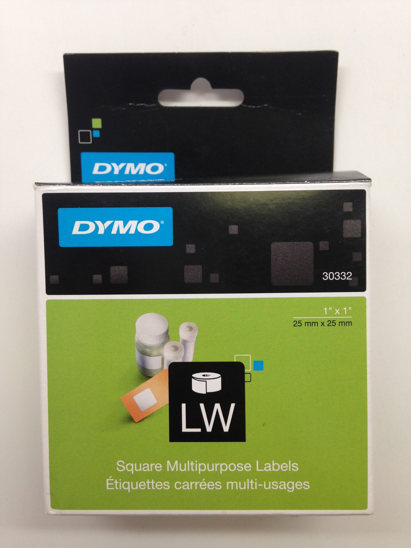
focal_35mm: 33
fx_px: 522
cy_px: 274
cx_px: 206
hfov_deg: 42.9
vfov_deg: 55.4
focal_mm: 4.12
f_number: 2.4
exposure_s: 1/30
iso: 50
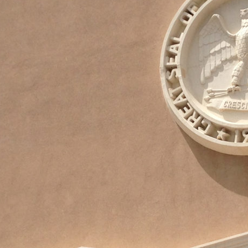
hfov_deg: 13.4
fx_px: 1054
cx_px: 139
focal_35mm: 130
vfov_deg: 13.4
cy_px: 135
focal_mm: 4.12
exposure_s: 1/2710
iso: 50
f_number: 2.4
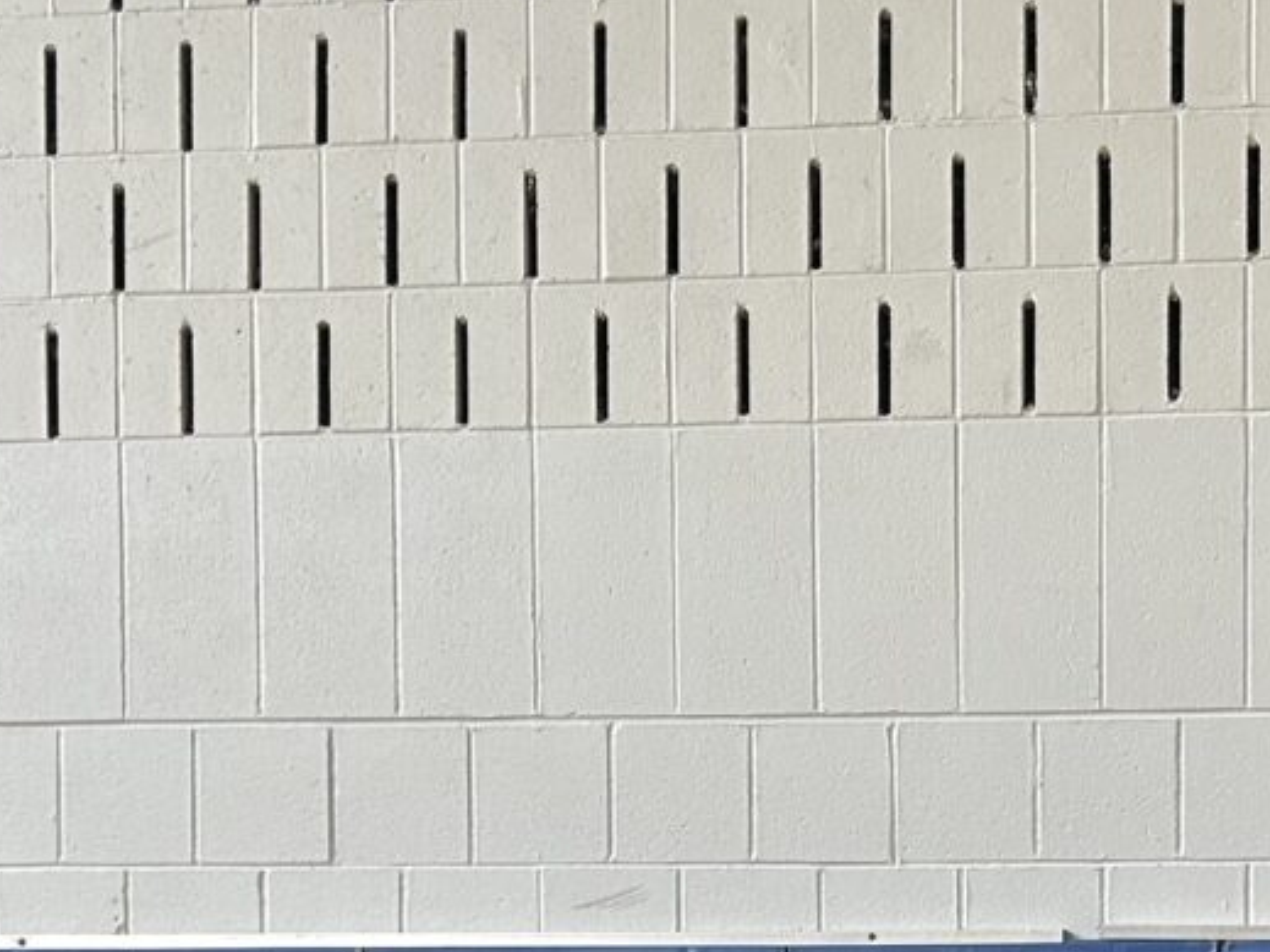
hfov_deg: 24.6
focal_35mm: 77
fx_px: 2824
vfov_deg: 18.0
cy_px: 1187
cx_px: 1138
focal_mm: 5.7
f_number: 1.5
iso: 125
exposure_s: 1/121
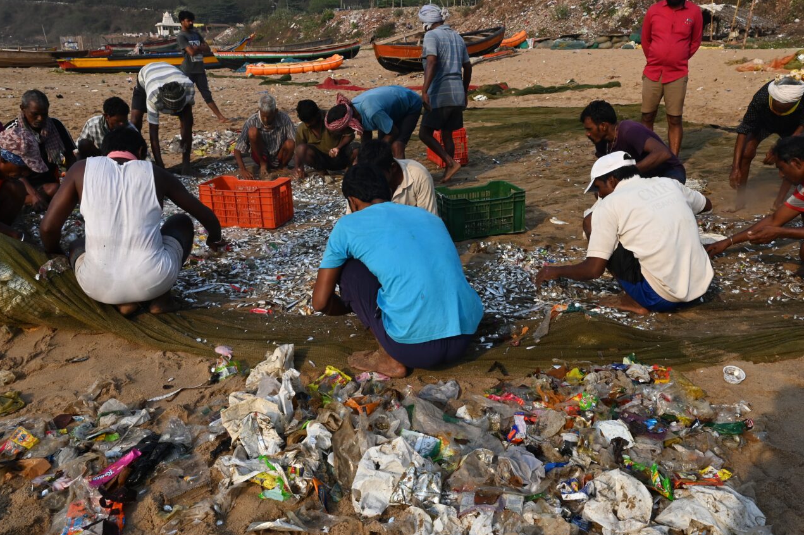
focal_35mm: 29
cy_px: 279
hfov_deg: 63.5
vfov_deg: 44.9
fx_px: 647
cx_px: 450
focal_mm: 24
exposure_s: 1/400
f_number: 18
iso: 800
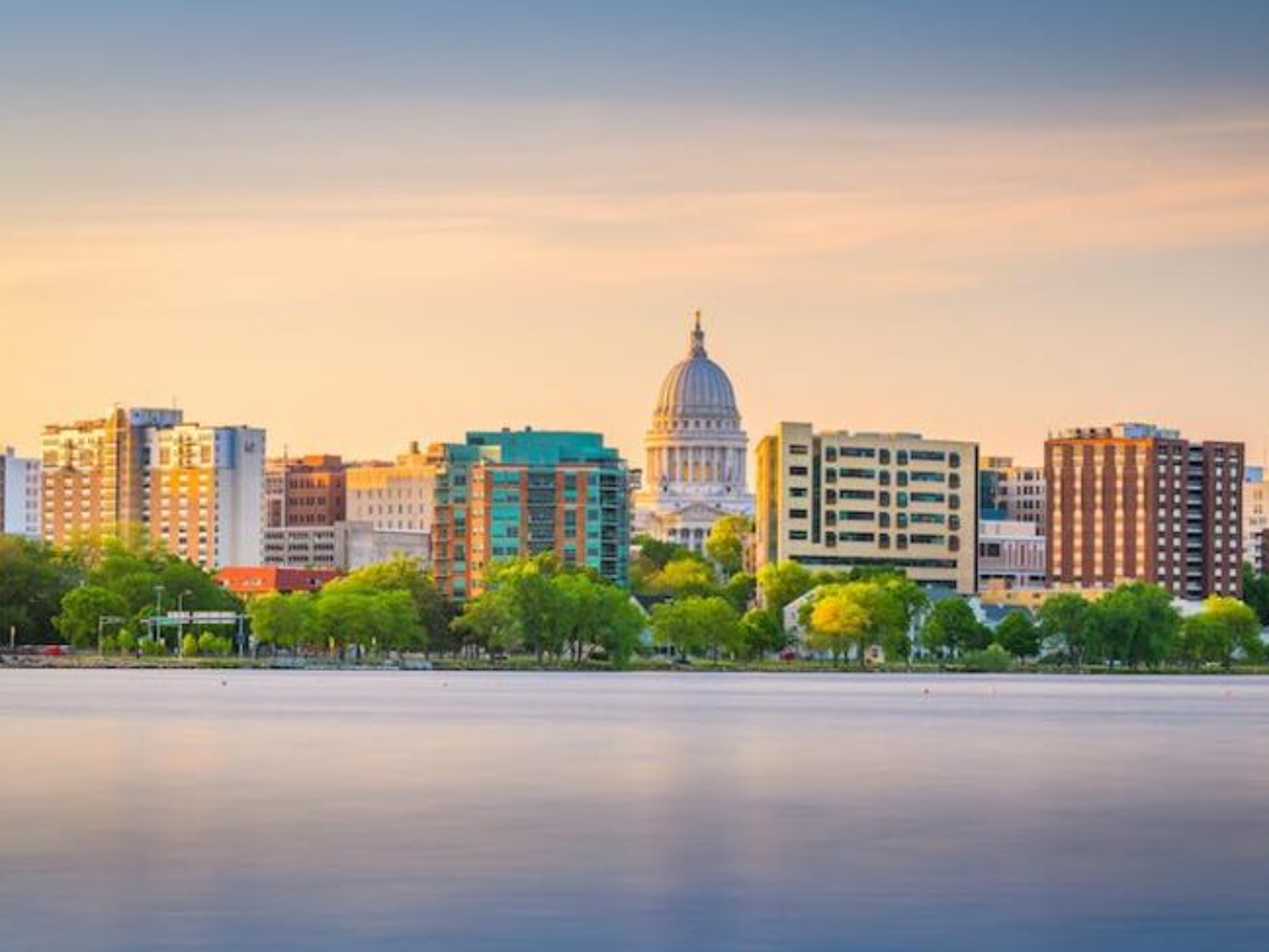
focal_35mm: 147
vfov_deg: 10.1
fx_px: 5390
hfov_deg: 13.4
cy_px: 477
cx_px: 699
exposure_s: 30
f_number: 8
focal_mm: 135
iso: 100
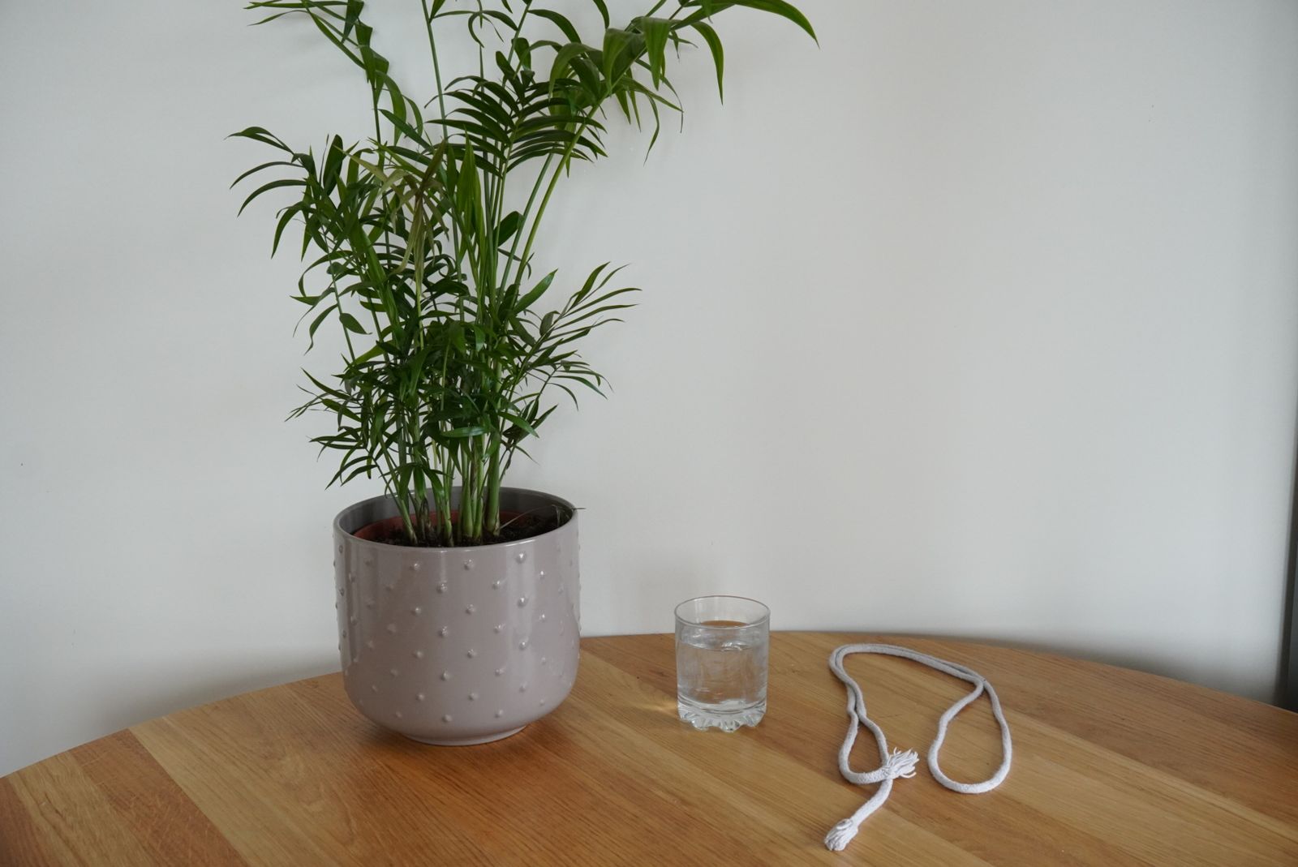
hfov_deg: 48.5
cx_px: 649
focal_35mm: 40
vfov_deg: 33.5
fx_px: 1439
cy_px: 434
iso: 1600
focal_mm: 26.6
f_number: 5.6
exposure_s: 1/250
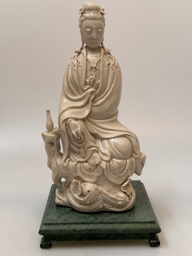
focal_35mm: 48
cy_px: 128
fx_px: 355
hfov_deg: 30.3
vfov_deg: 39.7
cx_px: 96
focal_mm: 6.76
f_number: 1.78
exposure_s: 1/60
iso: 50
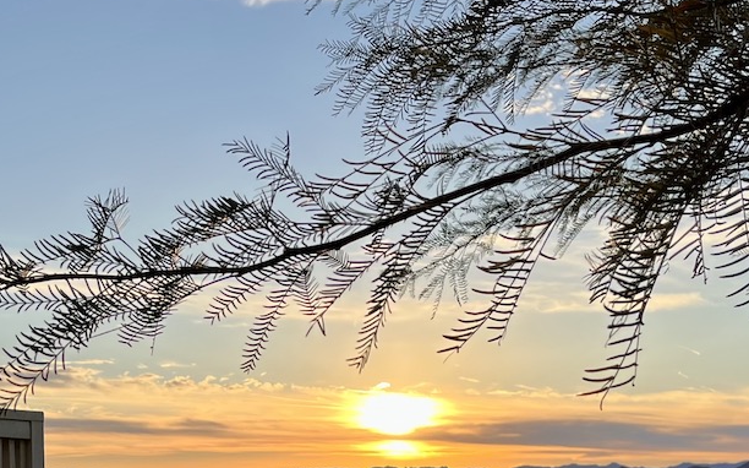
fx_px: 1102
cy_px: 511
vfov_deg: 22.6
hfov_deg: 37.4
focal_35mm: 54
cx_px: 296
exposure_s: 1/1923
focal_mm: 5.1
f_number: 1.6
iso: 50
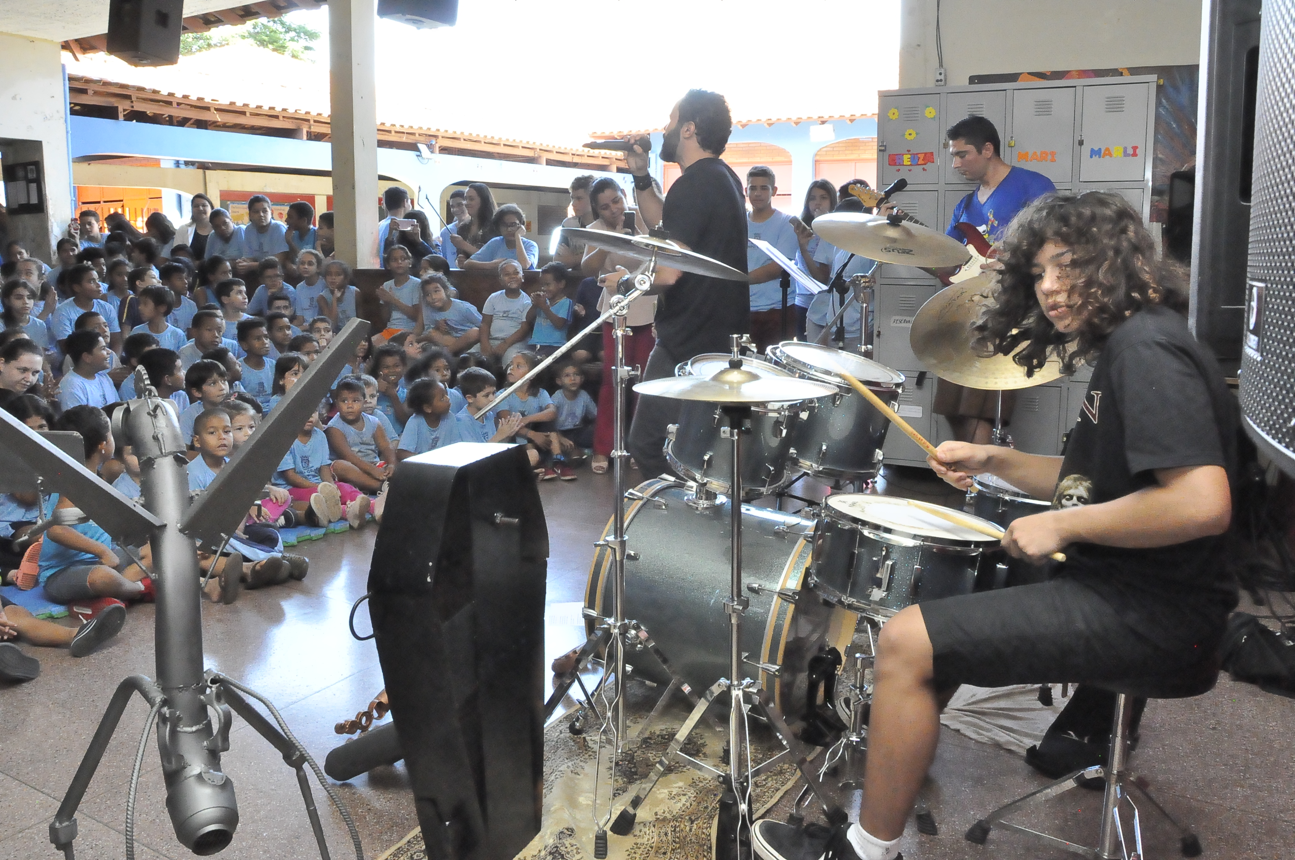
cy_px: 430
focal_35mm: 27
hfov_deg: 67.4
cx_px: 648
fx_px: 970
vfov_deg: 47.8
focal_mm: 18
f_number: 13
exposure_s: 1/100
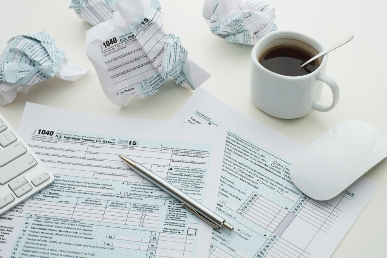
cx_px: 194
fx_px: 570
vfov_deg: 25.5
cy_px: 129
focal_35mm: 53
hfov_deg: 37.5
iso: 800
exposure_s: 1/210
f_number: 8
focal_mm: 35
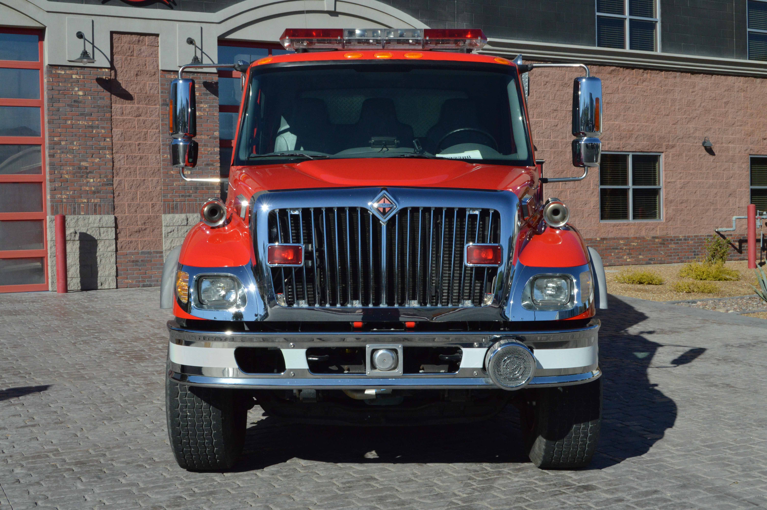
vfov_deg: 28.9
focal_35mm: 46
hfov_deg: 42.4
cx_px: 384
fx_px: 990
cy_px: 255
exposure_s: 1/1000
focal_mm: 31
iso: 800
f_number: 18
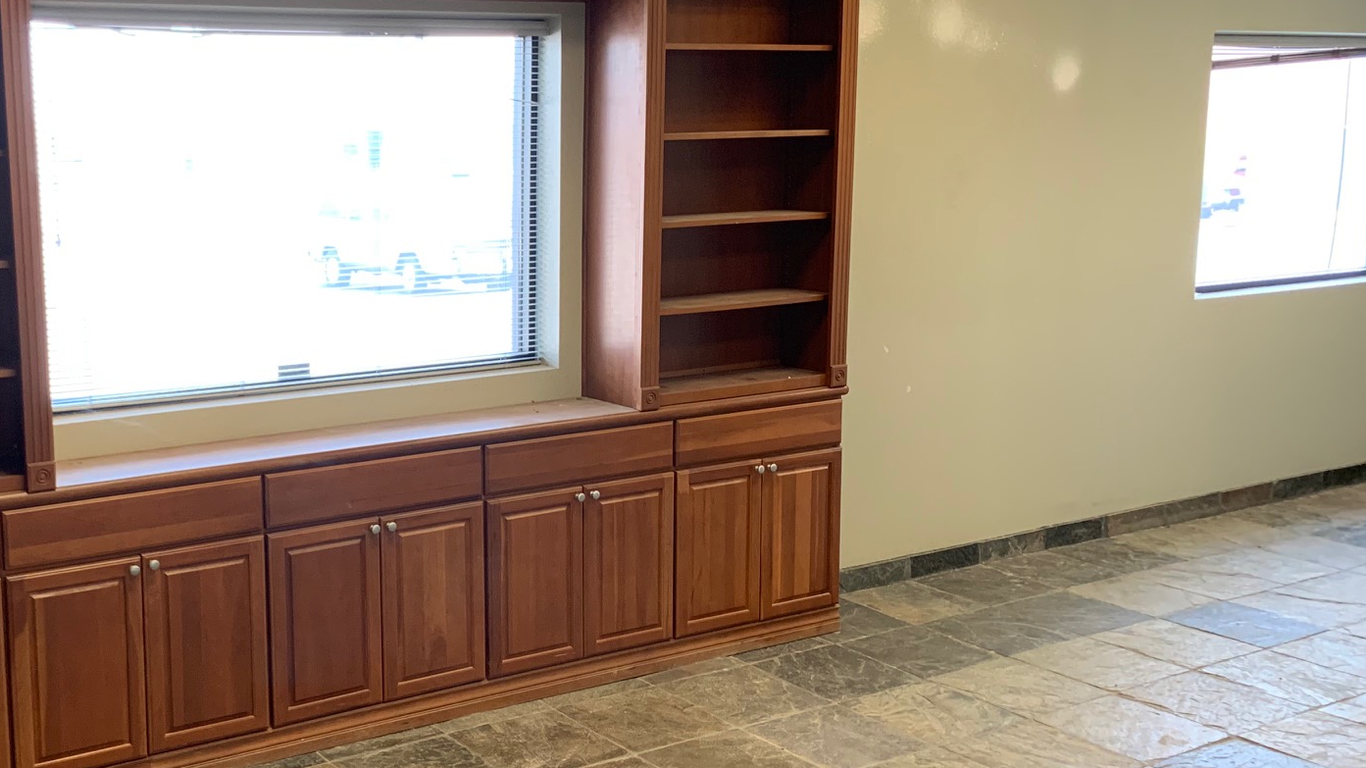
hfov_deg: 47.9
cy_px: 385
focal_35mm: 41
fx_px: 1485
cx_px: 380
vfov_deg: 29.0
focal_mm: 4.25
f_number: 1.8
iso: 100
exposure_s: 1/60
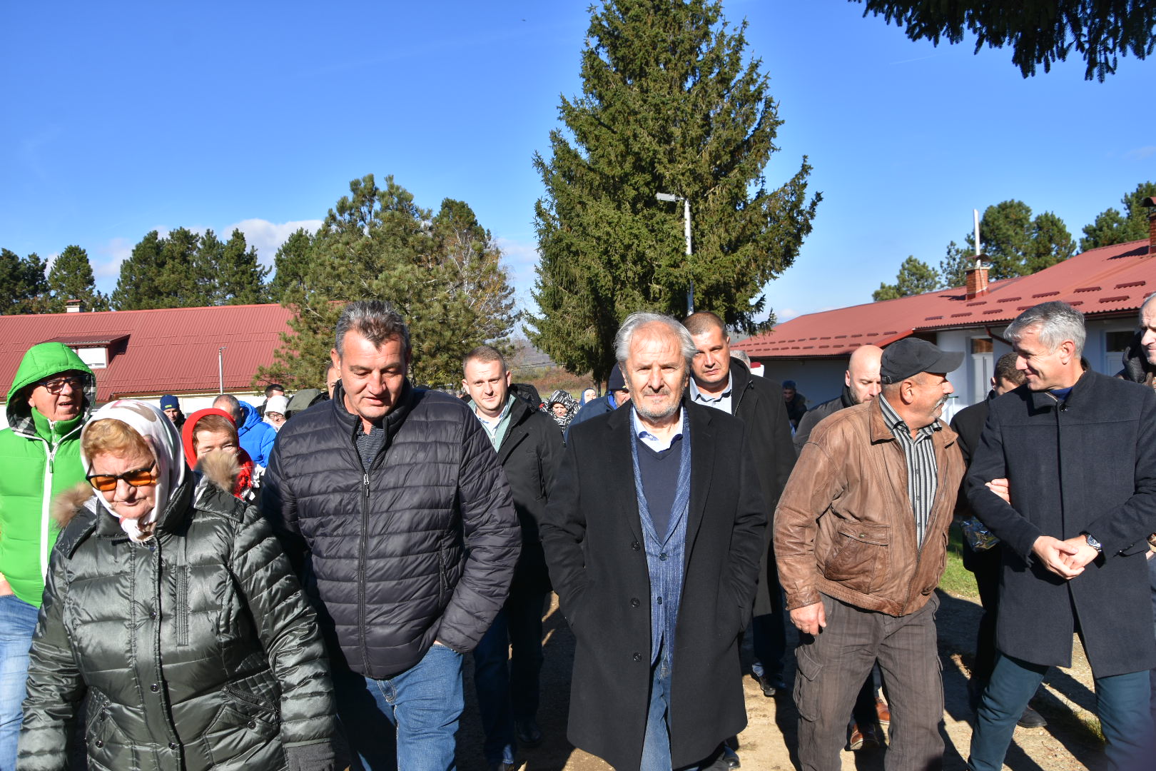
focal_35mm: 75
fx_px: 2408
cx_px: 578
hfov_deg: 27.0
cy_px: 386
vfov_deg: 18.2
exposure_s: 1/500
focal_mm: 50
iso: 140
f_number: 8
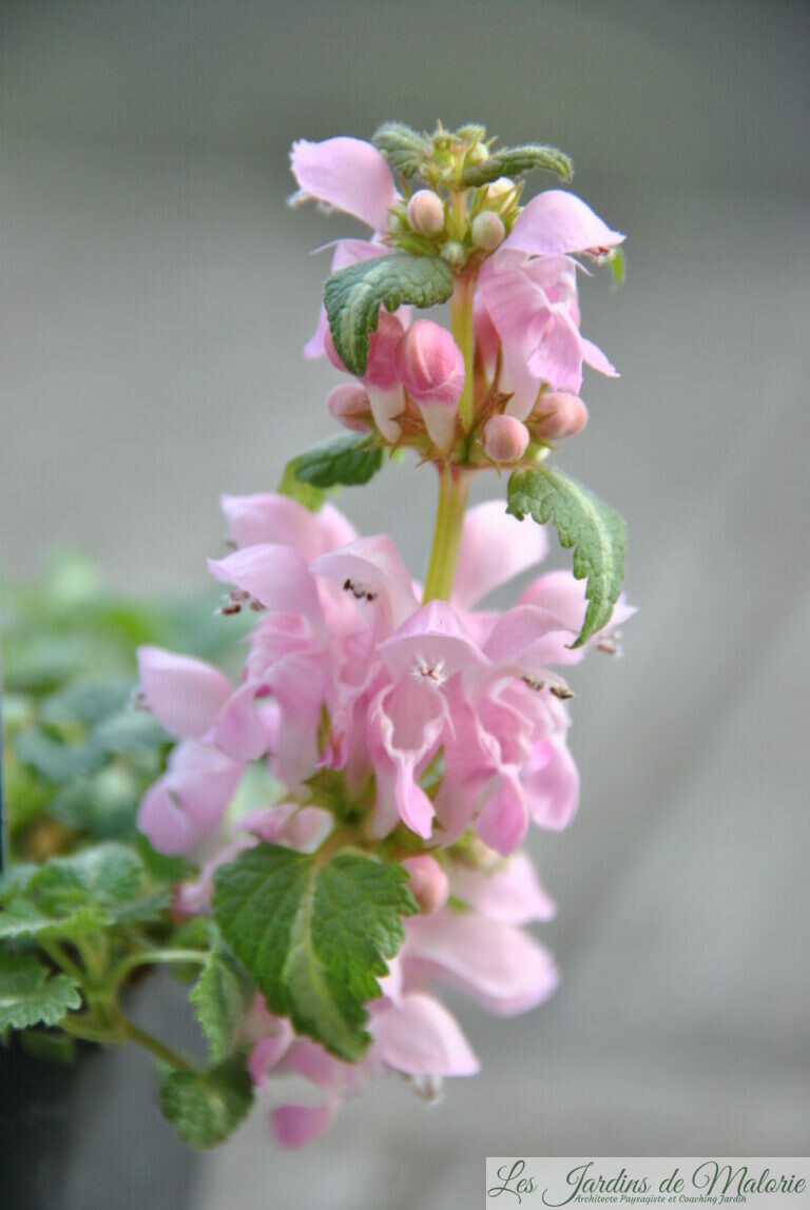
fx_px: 10100
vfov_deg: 6.9
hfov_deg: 4.6
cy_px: 605
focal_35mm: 300
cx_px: 405
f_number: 6.3
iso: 400
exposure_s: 1/125
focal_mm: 200
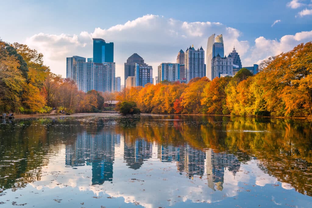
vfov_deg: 35.1
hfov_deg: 50.7
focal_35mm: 38
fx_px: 329
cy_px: 104
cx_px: 156
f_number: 8
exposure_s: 1/80
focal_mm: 38
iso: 125
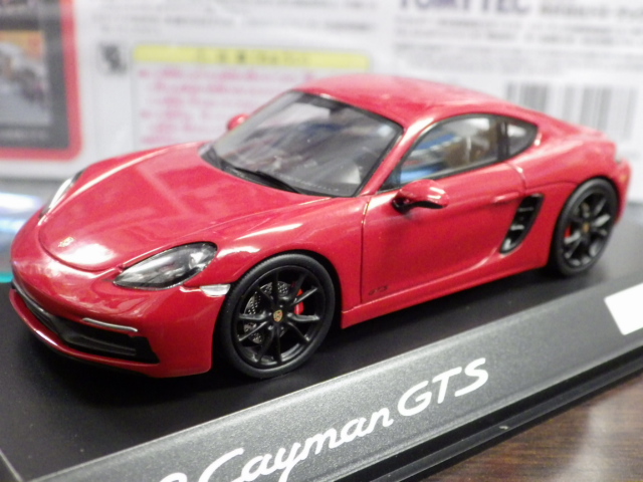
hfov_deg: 38.2
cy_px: 241
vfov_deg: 29.1
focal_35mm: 50
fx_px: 929
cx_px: 322
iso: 1600
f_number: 3.8
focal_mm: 9
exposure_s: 1/25
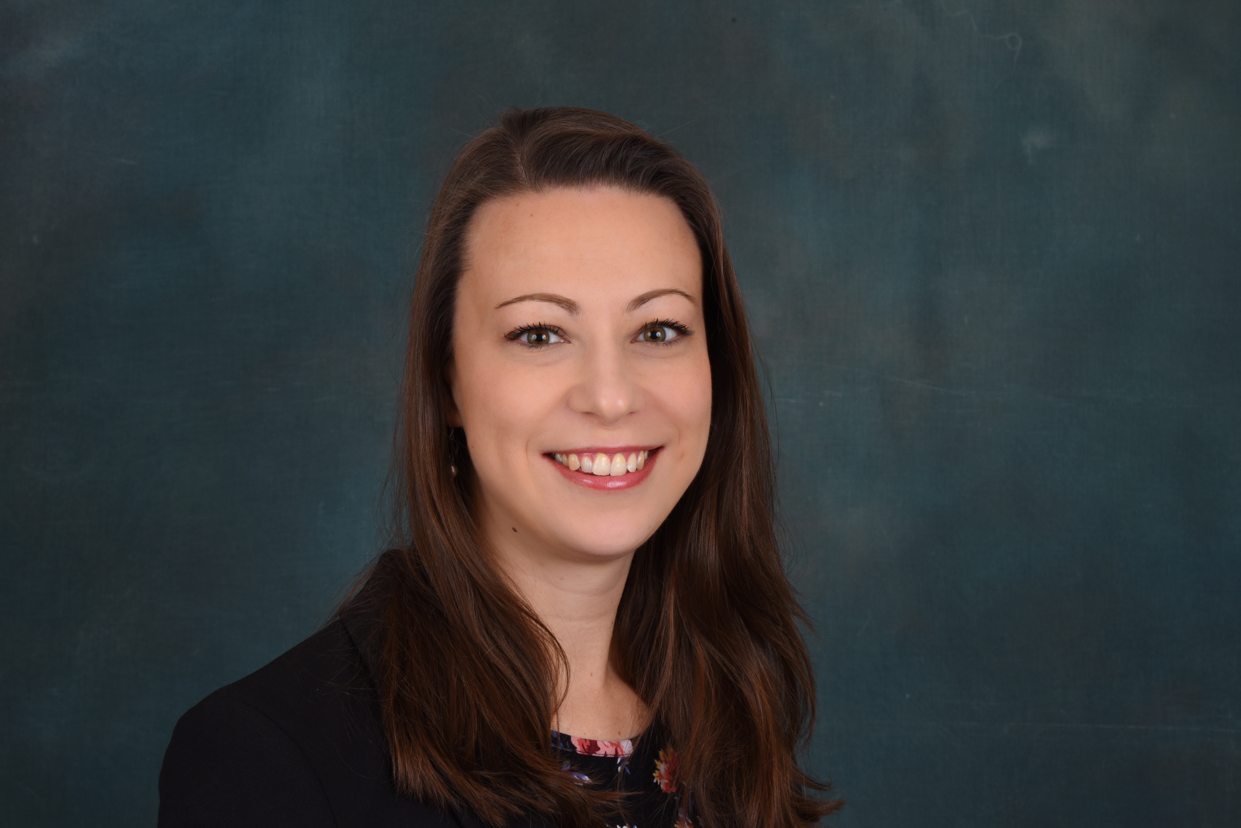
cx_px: 620
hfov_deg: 16.4
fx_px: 4310
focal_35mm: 125
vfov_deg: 11.0
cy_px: 414
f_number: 18
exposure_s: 1/60.2
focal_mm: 125
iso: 200
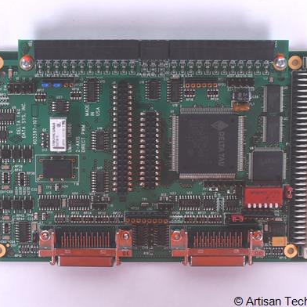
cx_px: 151
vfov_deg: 42.8
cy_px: 153
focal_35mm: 39
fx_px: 391
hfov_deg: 42.8
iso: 200
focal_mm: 20
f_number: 14
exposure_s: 1/200
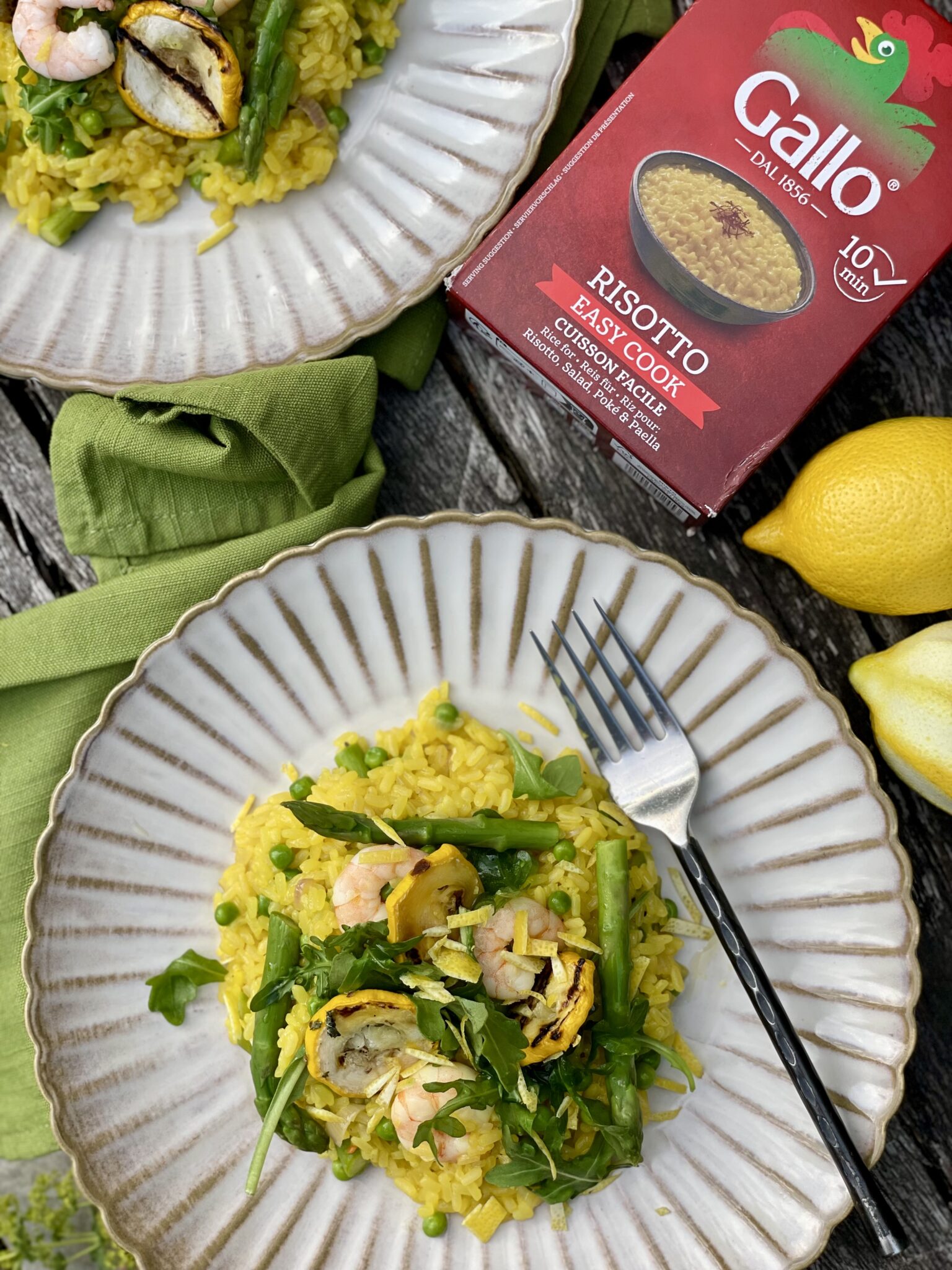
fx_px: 1907
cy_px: 635
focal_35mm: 52
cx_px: 476
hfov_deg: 28.0
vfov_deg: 36.8
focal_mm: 6
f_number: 2
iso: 32
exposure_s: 1/271
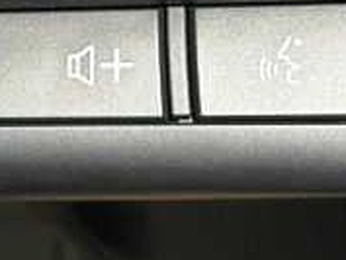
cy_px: -248
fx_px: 2771
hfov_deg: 7.1
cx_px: 25
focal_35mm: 277
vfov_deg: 5.3
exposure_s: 1/40
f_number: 1.78
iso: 500
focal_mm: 6.86
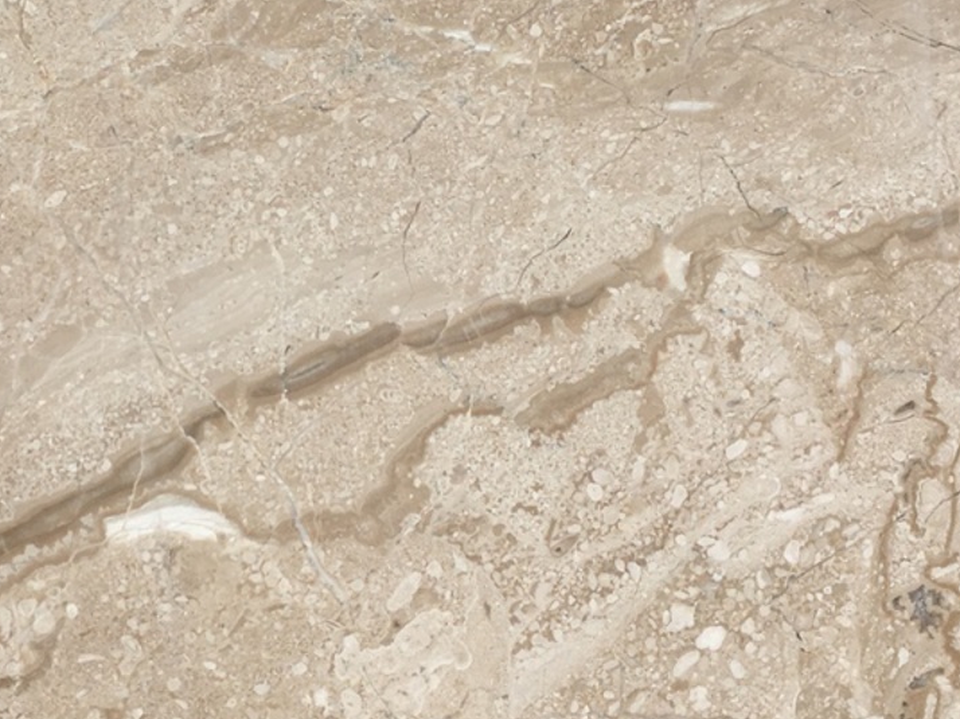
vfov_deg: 22.5
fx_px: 1802
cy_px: 266
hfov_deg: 29.0
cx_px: 163
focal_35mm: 65
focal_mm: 4.15
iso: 25
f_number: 2.2
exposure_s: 1/4274
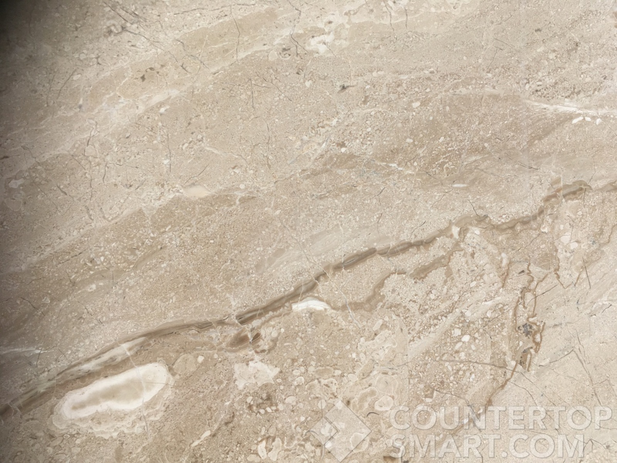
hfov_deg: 61.7
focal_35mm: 29
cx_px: 308
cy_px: 232
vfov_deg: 48.2
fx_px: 517
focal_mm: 4.15
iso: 25
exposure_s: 1/4274
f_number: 2.2
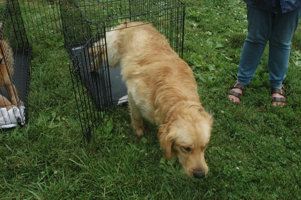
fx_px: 351
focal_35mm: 42
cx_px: 150
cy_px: 100
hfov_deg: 46.4
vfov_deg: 31.8
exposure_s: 1/250
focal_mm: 28
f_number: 8
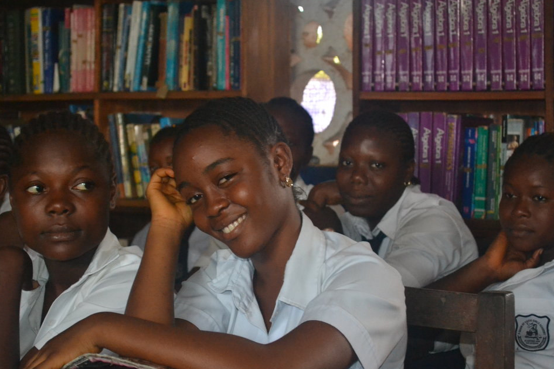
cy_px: 193
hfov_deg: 26.0
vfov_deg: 17.5
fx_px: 1200
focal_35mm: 78
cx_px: 257
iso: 3200
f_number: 5.3
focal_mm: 48
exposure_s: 1/60
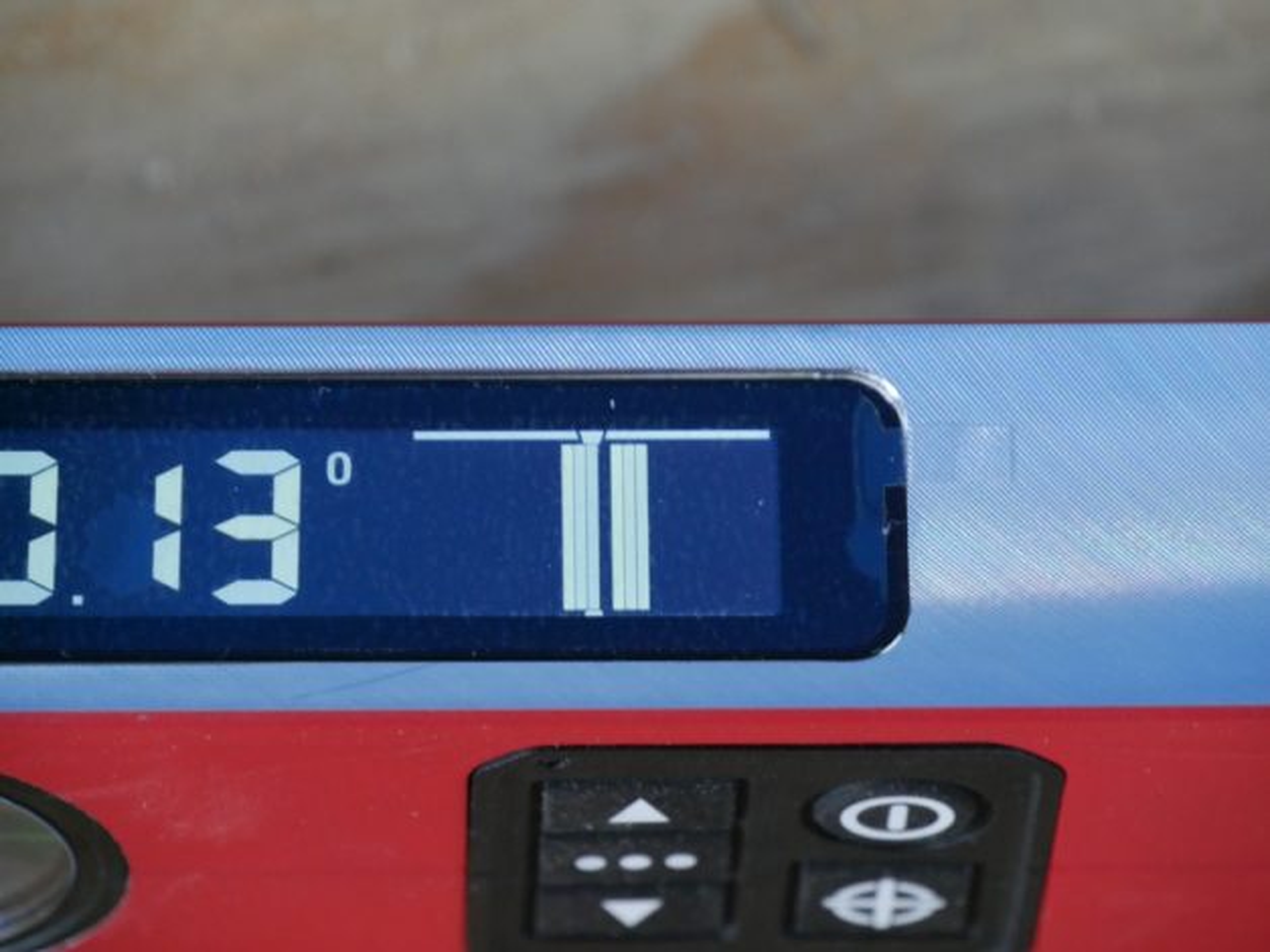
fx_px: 8437
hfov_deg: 8.6
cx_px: 635
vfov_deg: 6.5
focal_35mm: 230
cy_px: 476
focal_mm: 115
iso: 3200
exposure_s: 1/60
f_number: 5.5
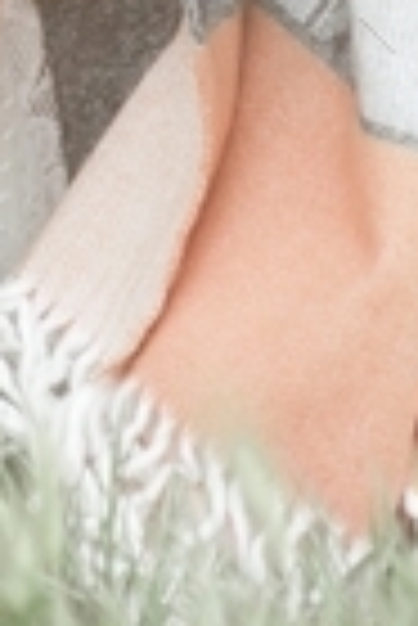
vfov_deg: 3.7
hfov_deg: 2.5
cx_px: 40
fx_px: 9416
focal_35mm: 542
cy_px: -989
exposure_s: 1/500
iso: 250
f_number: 2.5
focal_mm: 85
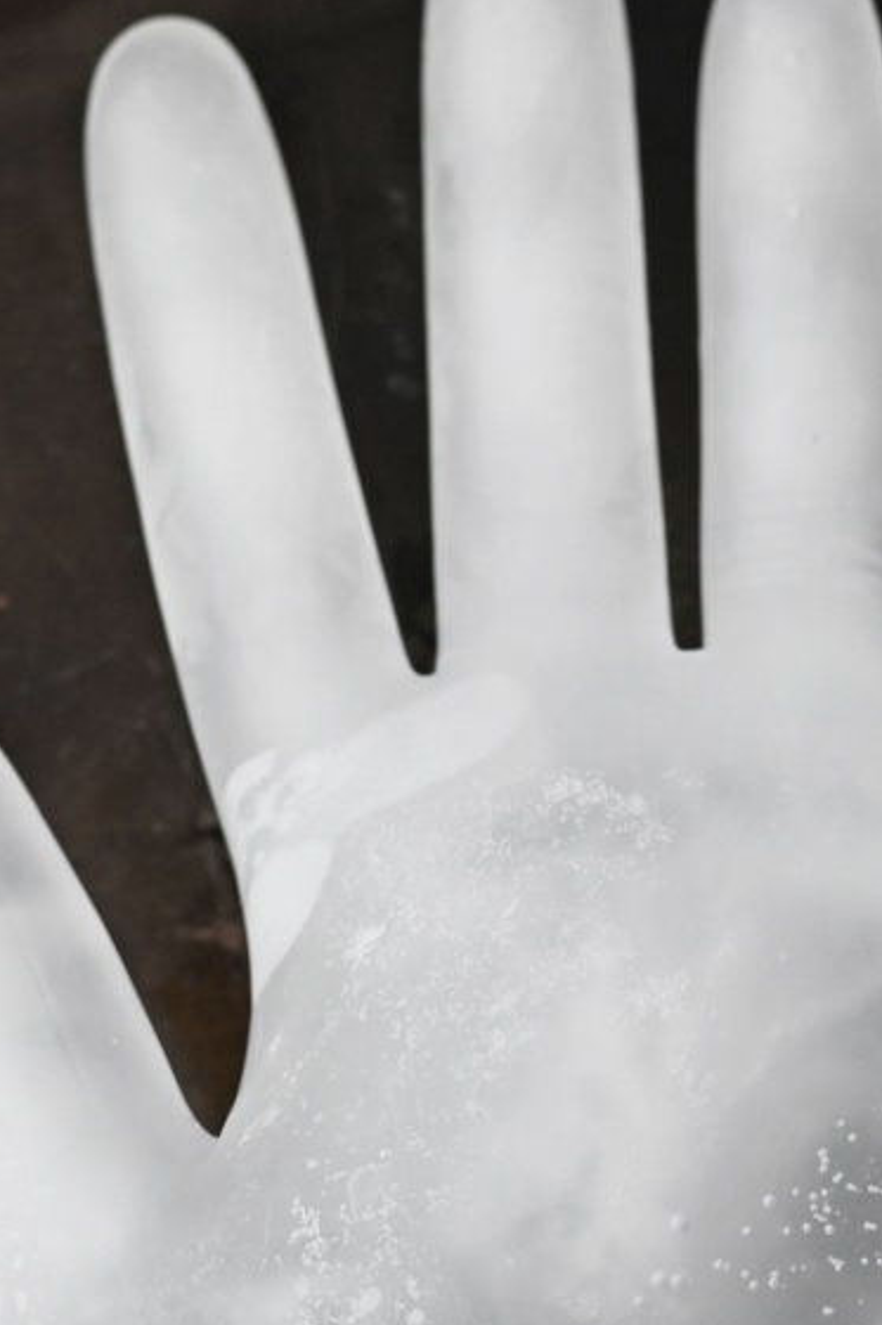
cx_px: 557
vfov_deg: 12.7
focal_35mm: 162
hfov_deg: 8.5
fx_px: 5957
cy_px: 963
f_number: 5
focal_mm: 50
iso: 360
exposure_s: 1/125
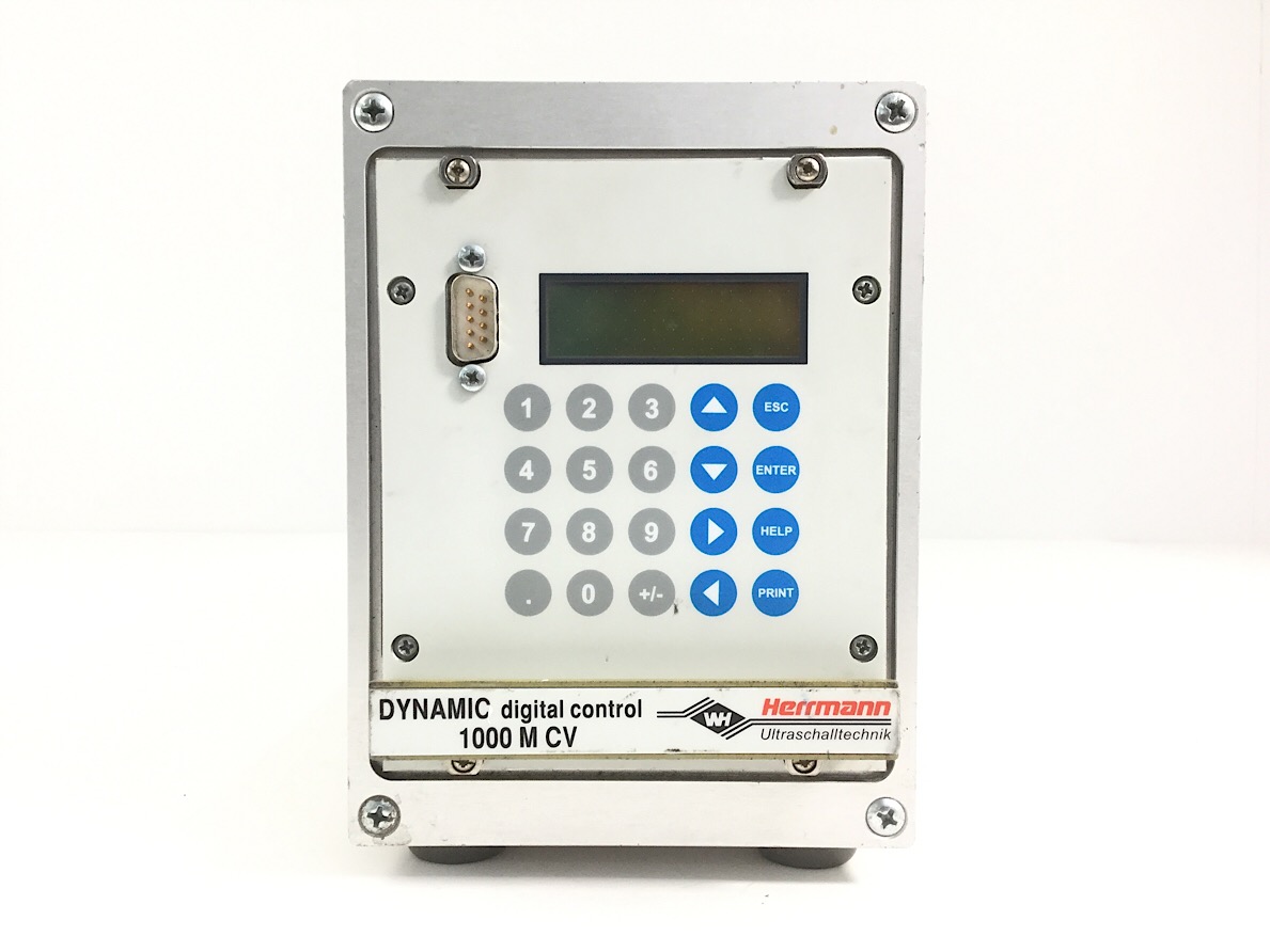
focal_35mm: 31
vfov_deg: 45.4
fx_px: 1137
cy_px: 476
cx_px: 635
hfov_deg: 58.3
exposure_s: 1/33
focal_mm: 3.3
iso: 32
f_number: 2.4
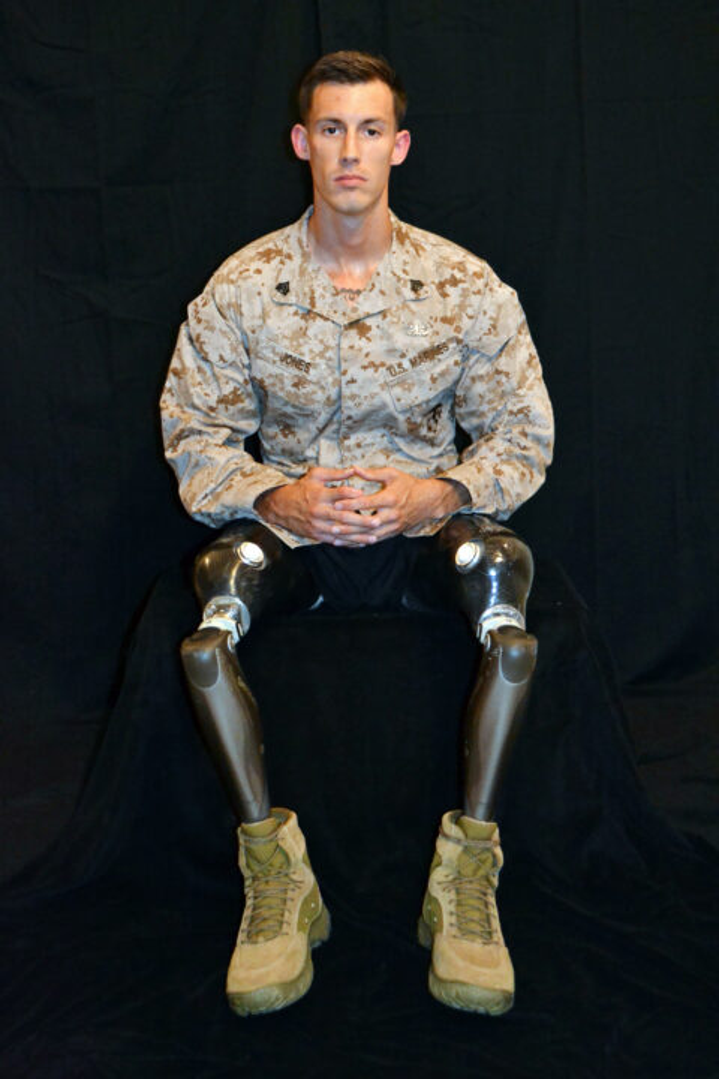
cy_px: 540
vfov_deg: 41.1
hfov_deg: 28.1
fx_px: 1438
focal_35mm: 48
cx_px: 360
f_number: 4.8
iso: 3200
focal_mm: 32
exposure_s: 1/60
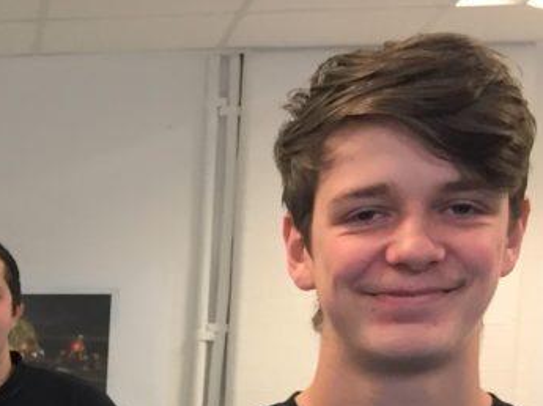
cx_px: -320
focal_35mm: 101
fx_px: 1583
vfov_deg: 13.8
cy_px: 592
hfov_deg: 17.2
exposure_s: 1/33
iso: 100
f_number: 2.2
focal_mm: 4.15
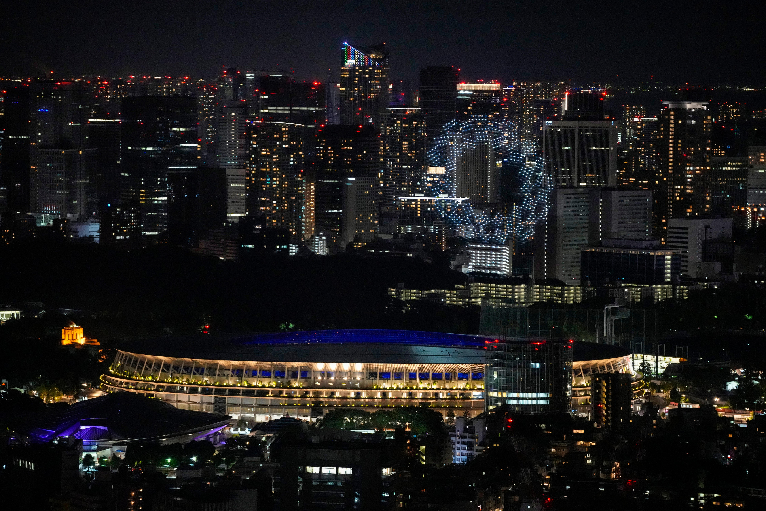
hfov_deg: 11.3
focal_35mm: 182
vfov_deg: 7.5
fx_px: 3872
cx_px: 383
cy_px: 256
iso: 12800
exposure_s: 1/25
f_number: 2.8
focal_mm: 182
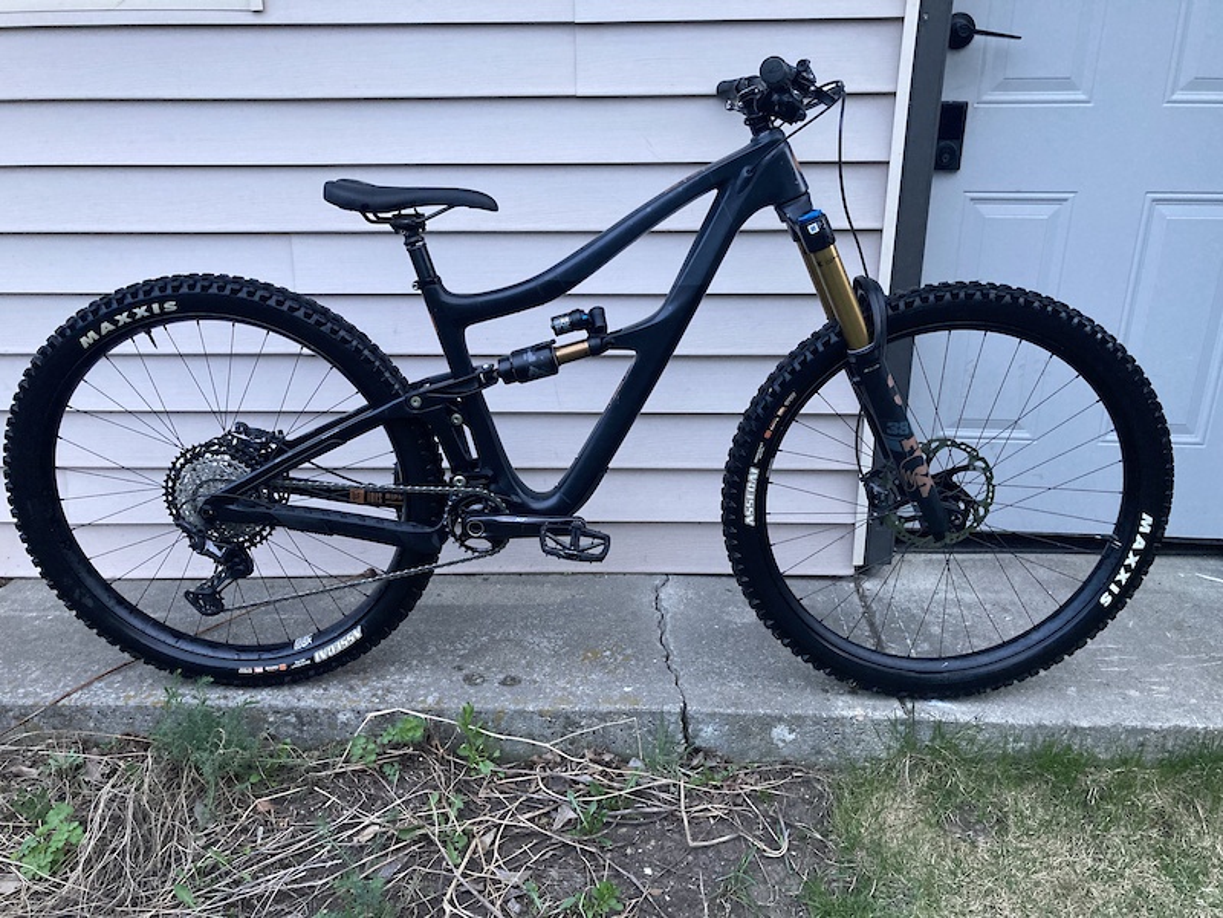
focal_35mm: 28
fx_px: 989
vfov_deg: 49.7
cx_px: 612
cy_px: 459
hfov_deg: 63.4
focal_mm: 3.99
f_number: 1.8
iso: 250
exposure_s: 1/60
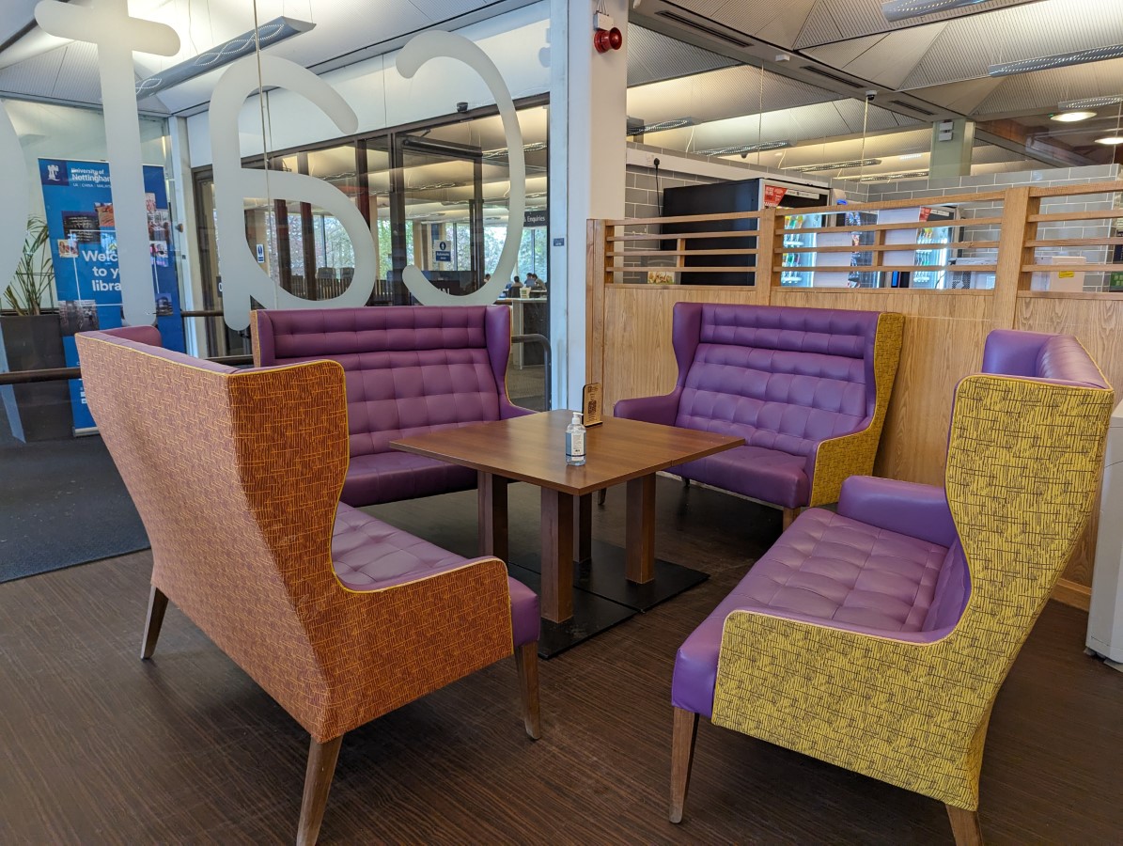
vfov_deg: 56.9
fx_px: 780
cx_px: 562
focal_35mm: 24
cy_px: 423
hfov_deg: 71.5
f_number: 1.85
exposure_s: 1/100
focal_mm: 6.81
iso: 152
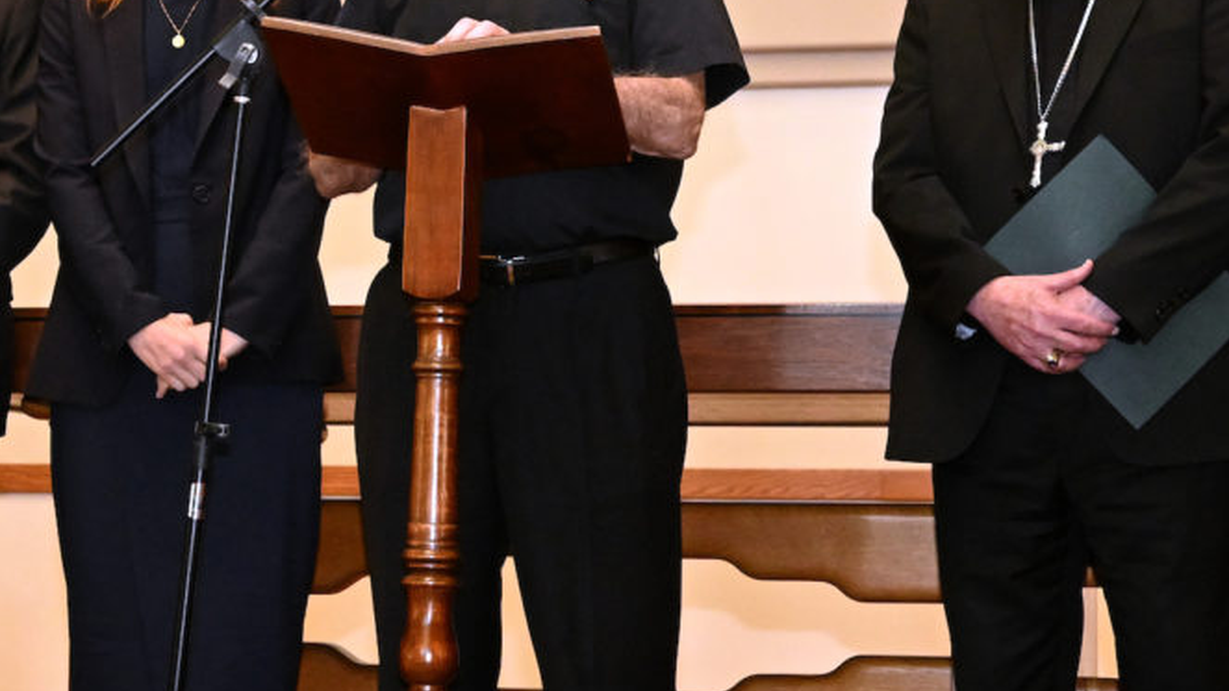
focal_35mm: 97
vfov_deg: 12.5
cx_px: 445
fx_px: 3161
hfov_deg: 21.9
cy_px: 284
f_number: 5
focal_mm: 27
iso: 3200
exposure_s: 1/200
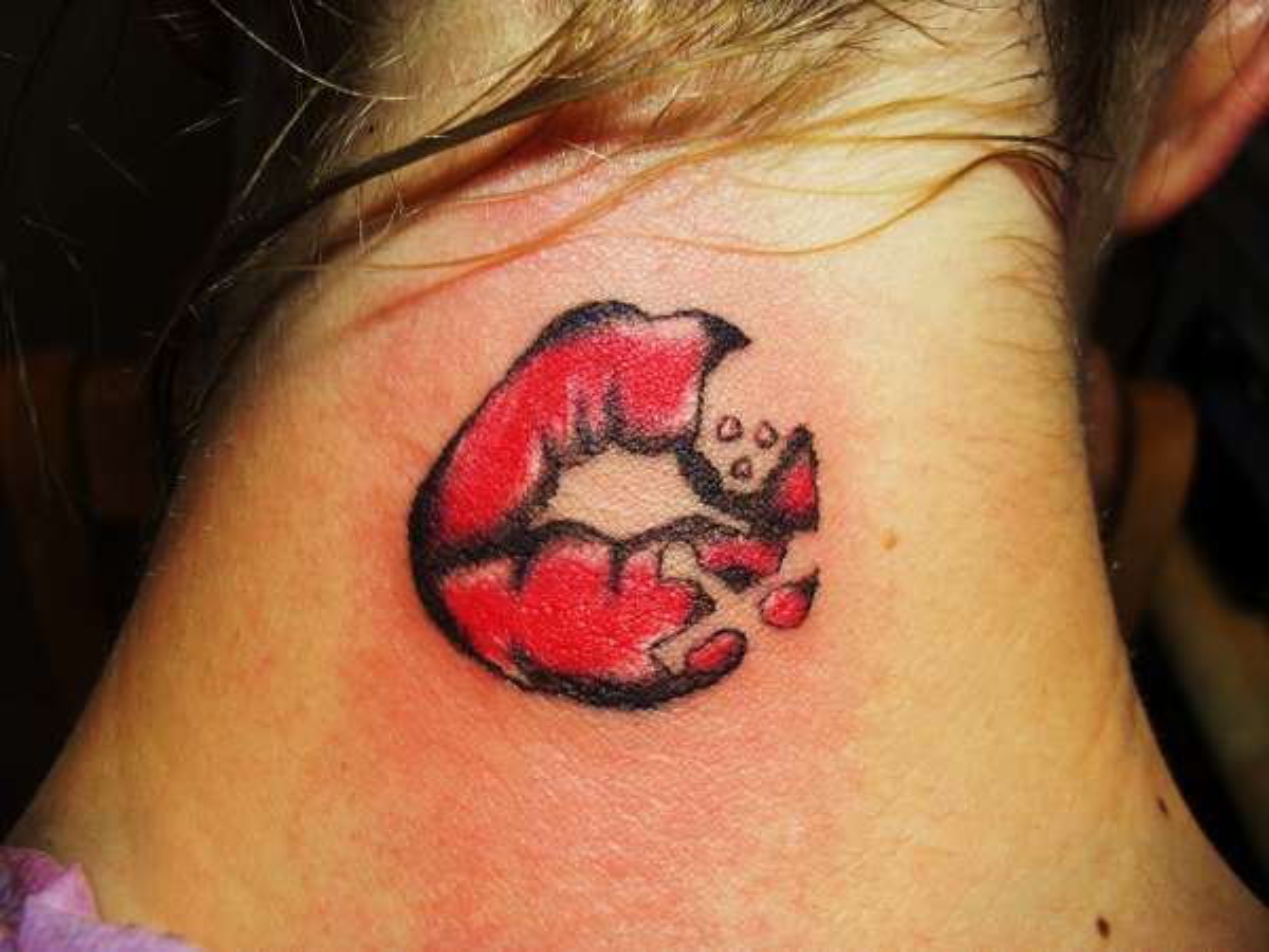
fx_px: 1283
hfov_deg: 52.6
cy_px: 476
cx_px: 634
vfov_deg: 40.7
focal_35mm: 35
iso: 100
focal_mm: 6.3
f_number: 3.2
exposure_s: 1/60
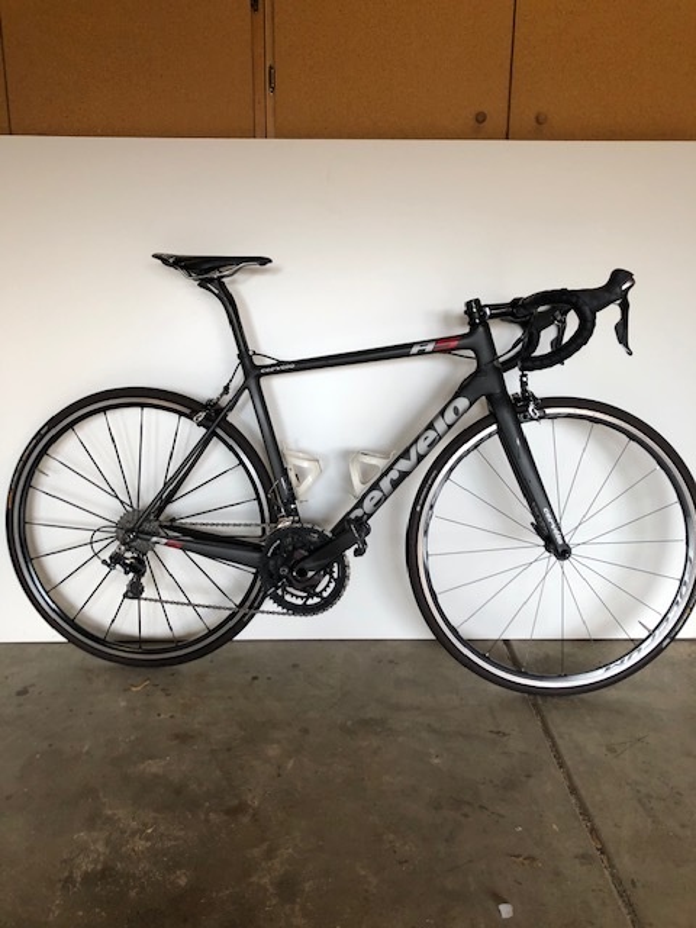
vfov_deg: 63.4
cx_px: 348
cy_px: 464
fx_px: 751
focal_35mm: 28
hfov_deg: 49.7
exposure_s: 1/120
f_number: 1.8
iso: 64
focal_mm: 3.99
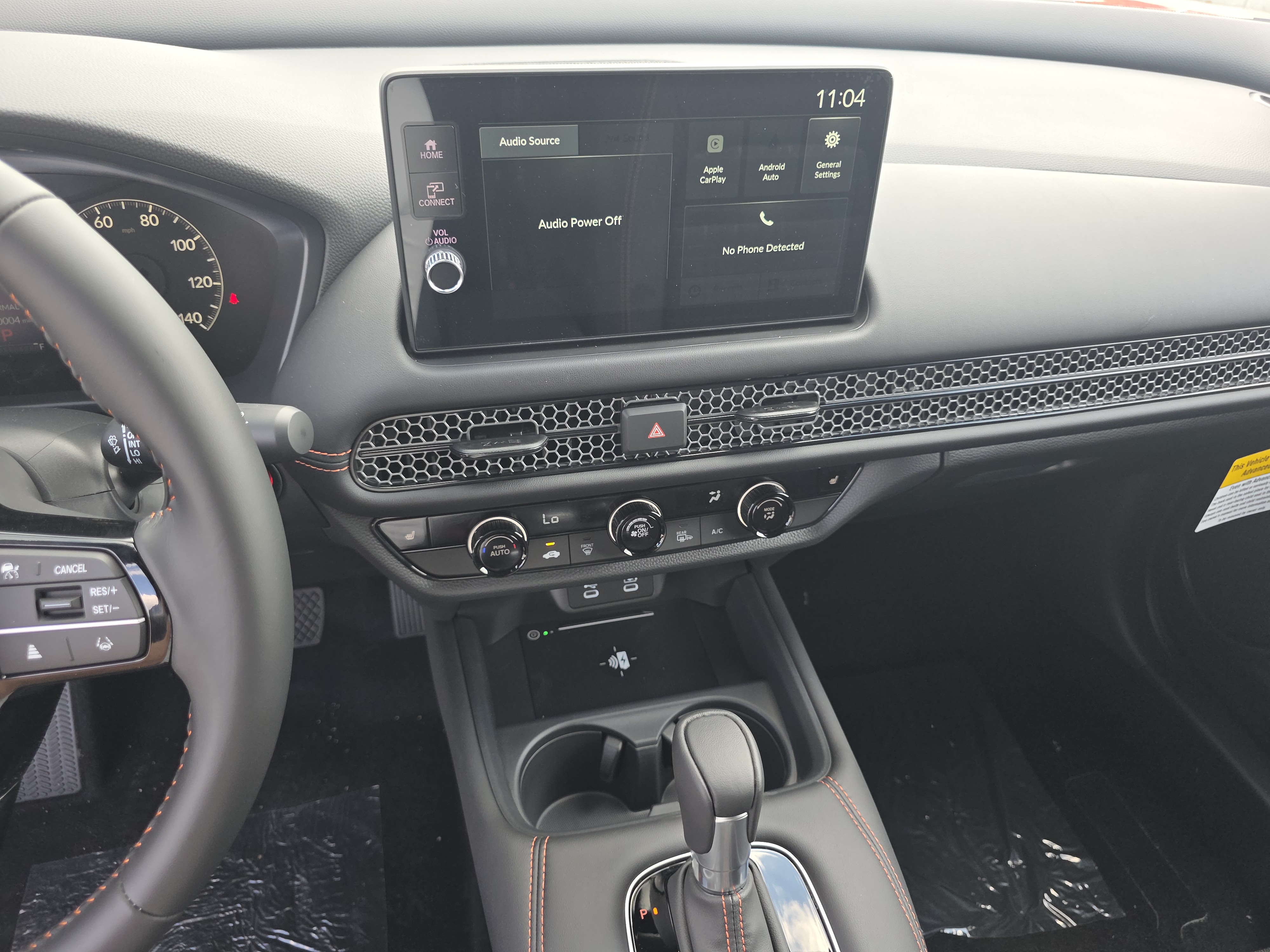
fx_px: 844
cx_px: 635
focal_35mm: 23
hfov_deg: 73.9
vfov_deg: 58.9
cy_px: 476
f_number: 1.7
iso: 64
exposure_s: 1/180
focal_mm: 6.3
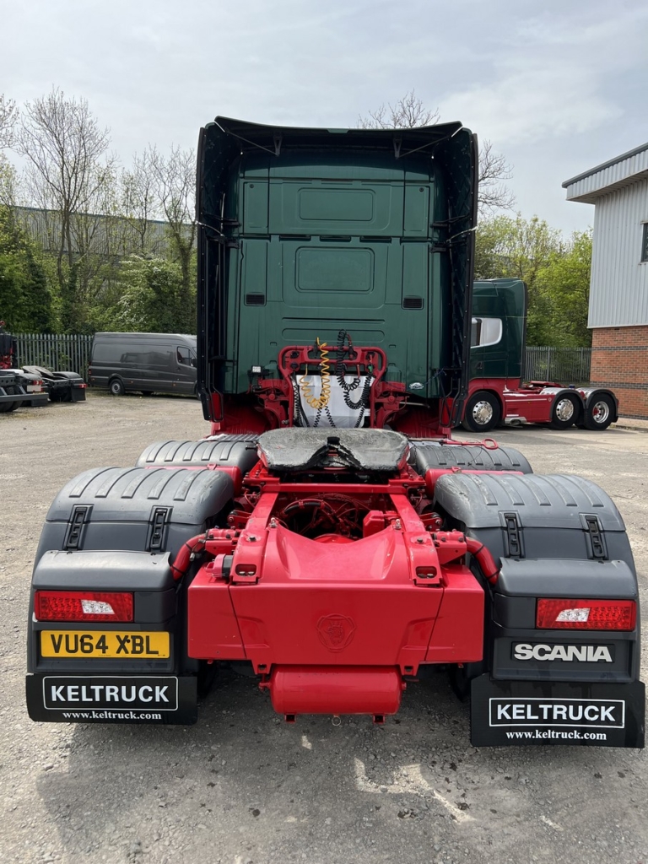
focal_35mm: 26
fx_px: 649
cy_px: 432
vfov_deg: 67.3
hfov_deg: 53.1
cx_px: 324
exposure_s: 1/2841
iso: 50
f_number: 1.5
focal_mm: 5.7
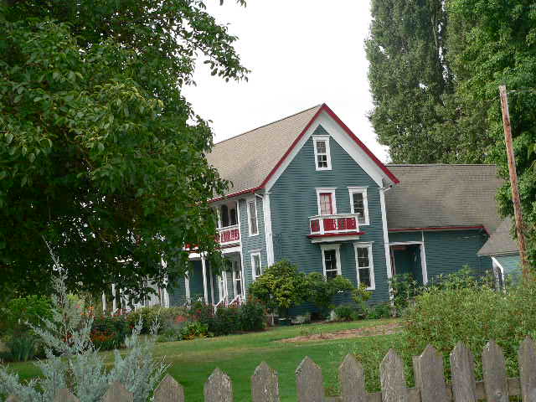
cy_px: 201
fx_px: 1084
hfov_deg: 27.8
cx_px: 268
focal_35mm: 70
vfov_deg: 21.0
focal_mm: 11.6
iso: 80
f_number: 4
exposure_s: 1/200
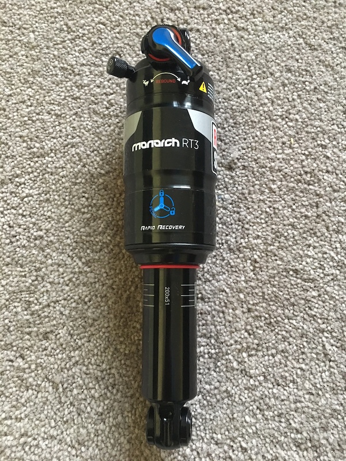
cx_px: 173
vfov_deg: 61.7
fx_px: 386
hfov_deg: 48.2
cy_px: 230
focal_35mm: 29
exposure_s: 1/17
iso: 250
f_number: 2.2
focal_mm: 4.15
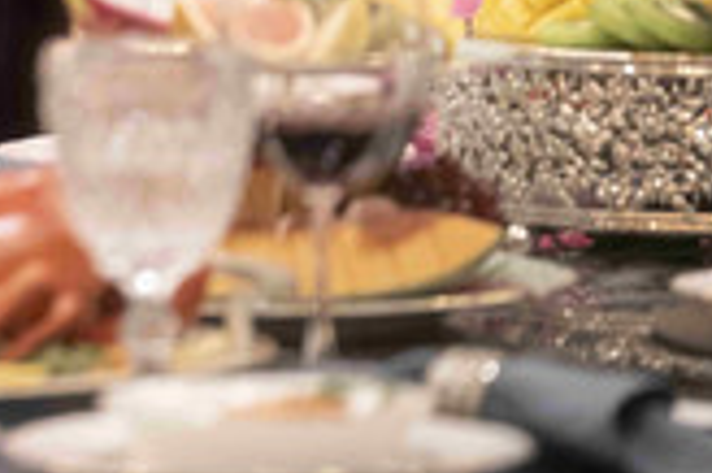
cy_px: -308
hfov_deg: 3.5
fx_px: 11637
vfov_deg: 2.3
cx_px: -425
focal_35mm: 589
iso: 2000
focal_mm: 161
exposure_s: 1/80
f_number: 2.8
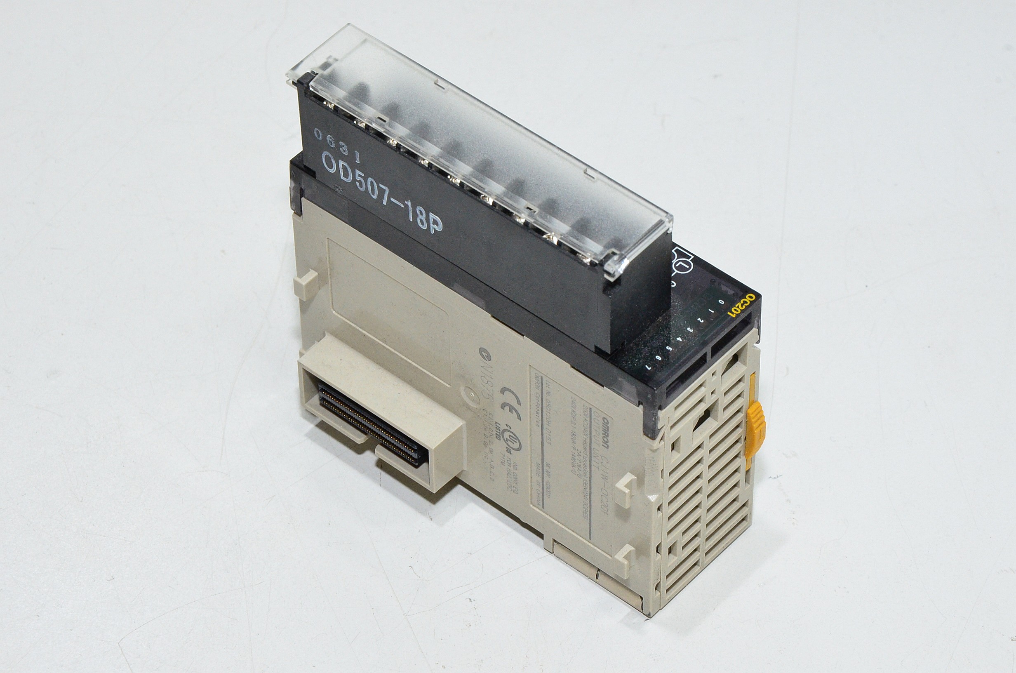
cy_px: 336
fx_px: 4436
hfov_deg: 13.1
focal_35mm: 158
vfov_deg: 8.7
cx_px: 508
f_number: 16
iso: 1600
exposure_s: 1/50
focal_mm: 105
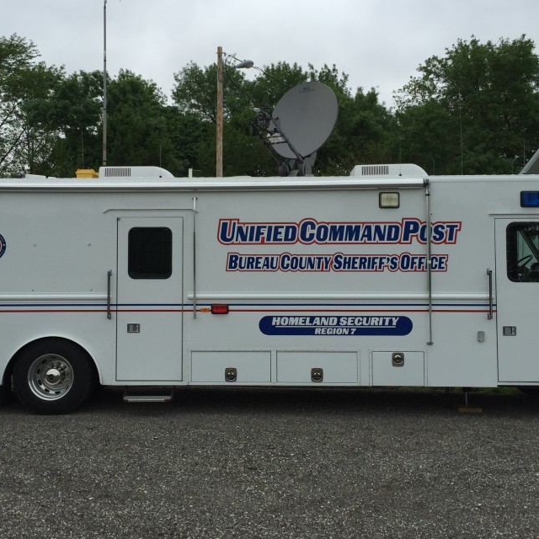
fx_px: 722
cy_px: 243
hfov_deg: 40.9
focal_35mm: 41
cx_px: 239
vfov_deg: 40.9
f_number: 2.2
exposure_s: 1/860
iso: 32
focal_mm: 4.15
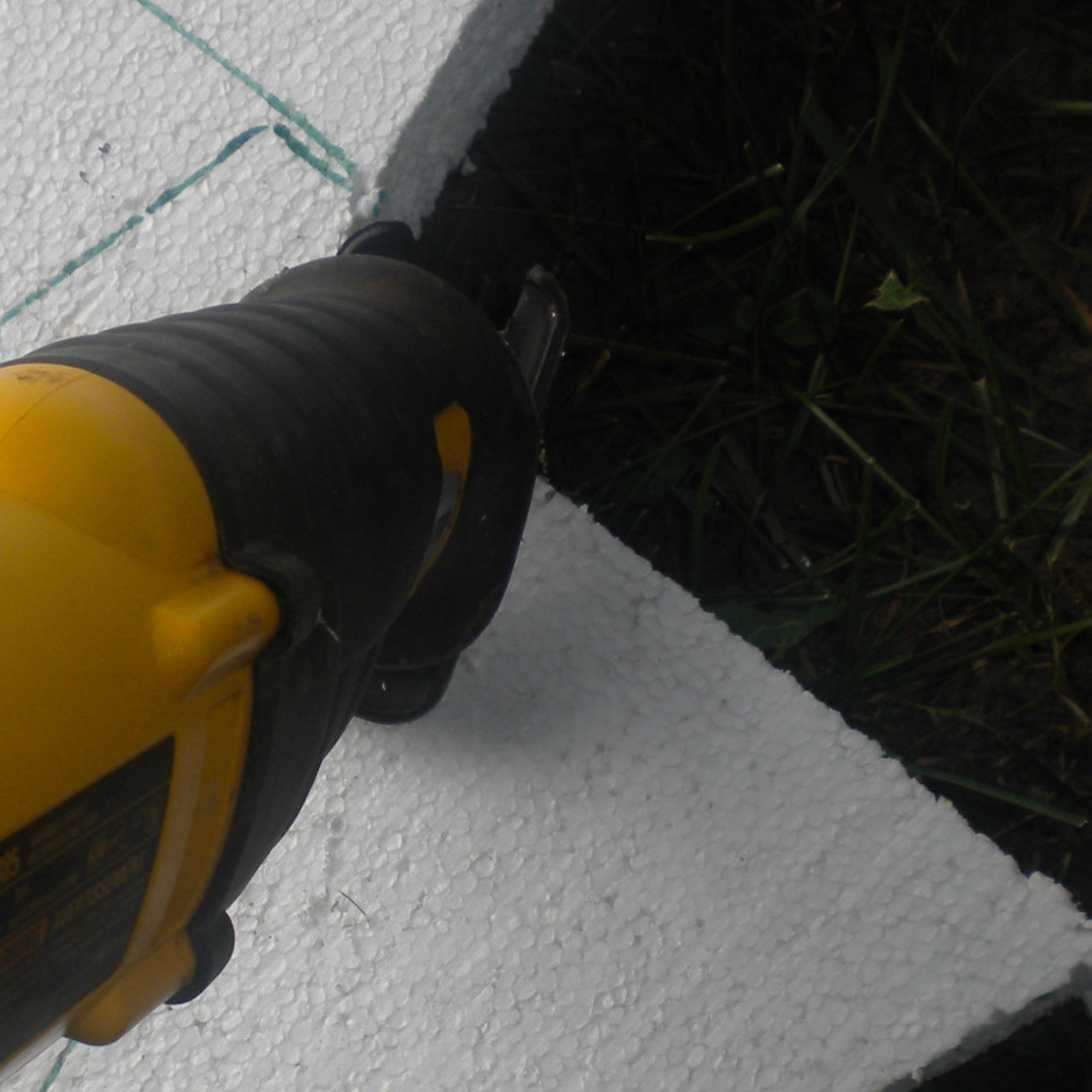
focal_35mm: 79
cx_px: 263
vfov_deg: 21.6
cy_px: 915
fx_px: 2820
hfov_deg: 21.7
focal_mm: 6.3
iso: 80
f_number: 4.6
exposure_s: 1/233
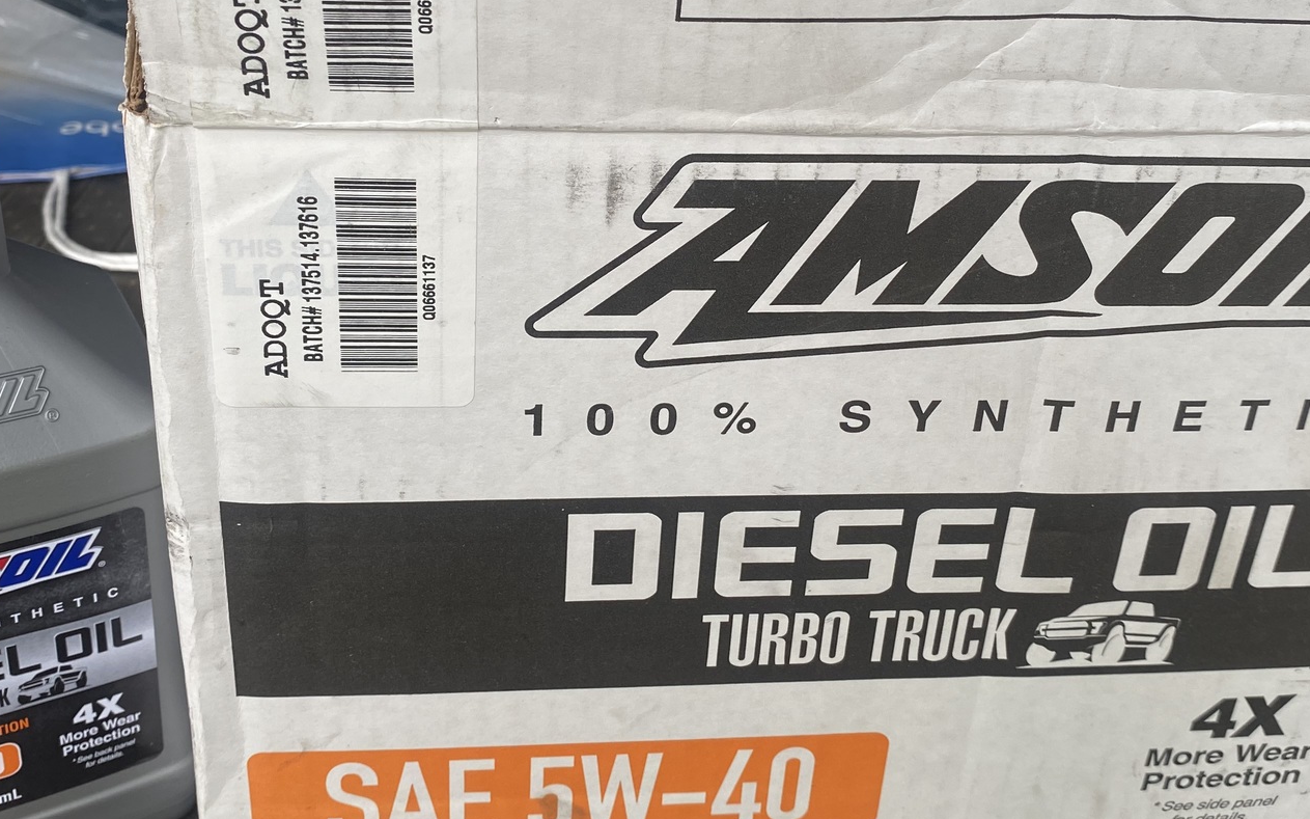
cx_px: 667
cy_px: 264
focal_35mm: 44
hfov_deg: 45.3
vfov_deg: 29.0
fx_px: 1571
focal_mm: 4.25
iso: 32
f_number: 1.8
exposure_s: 1/141
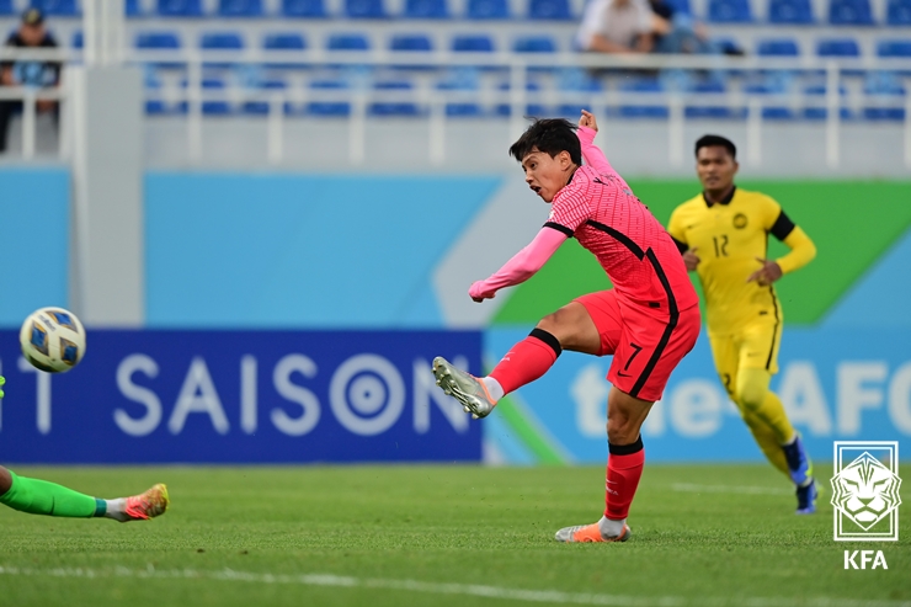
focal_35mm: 400
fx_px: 10119
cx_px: 456
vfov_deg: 3.4
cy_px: 304
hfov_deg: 5.2
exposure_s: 1/800
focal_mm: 400
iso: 1250
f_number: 3.5
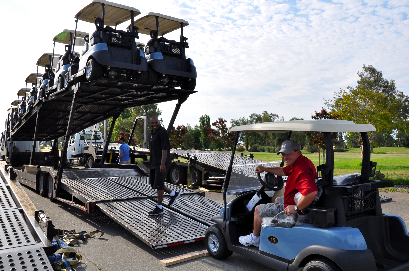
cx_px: 204
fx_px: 357
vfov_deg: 41.6
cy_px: 136
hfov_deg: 59.6
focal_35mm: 32
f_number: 9
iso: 200
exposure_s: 1/320
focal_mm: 21
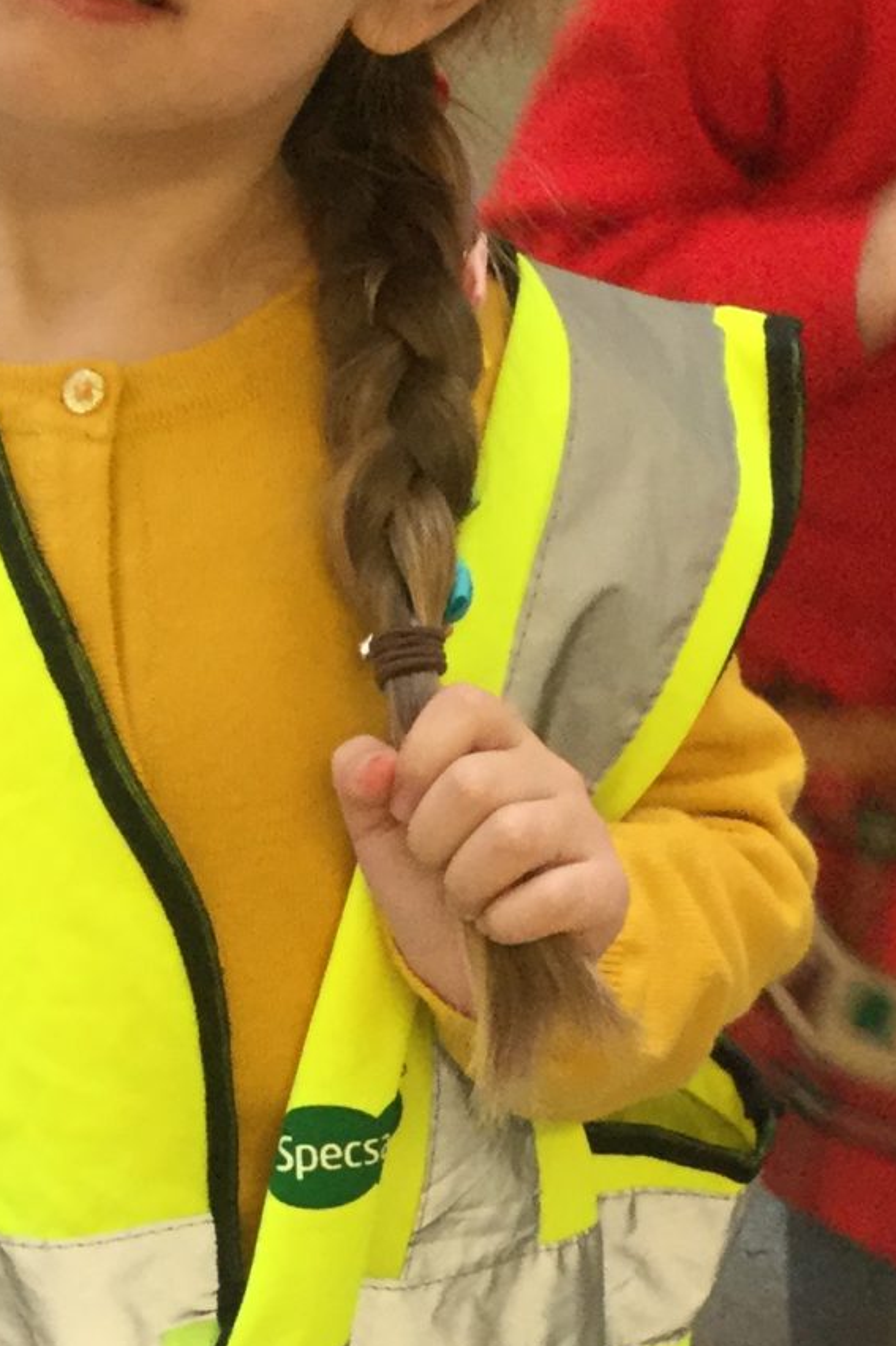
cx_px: 269
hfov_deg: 14.1
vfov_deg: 20.9
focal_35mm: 97
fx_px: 3623
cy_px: 1000
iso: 64
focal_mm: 3.3
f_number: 2.4
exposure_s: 1/33
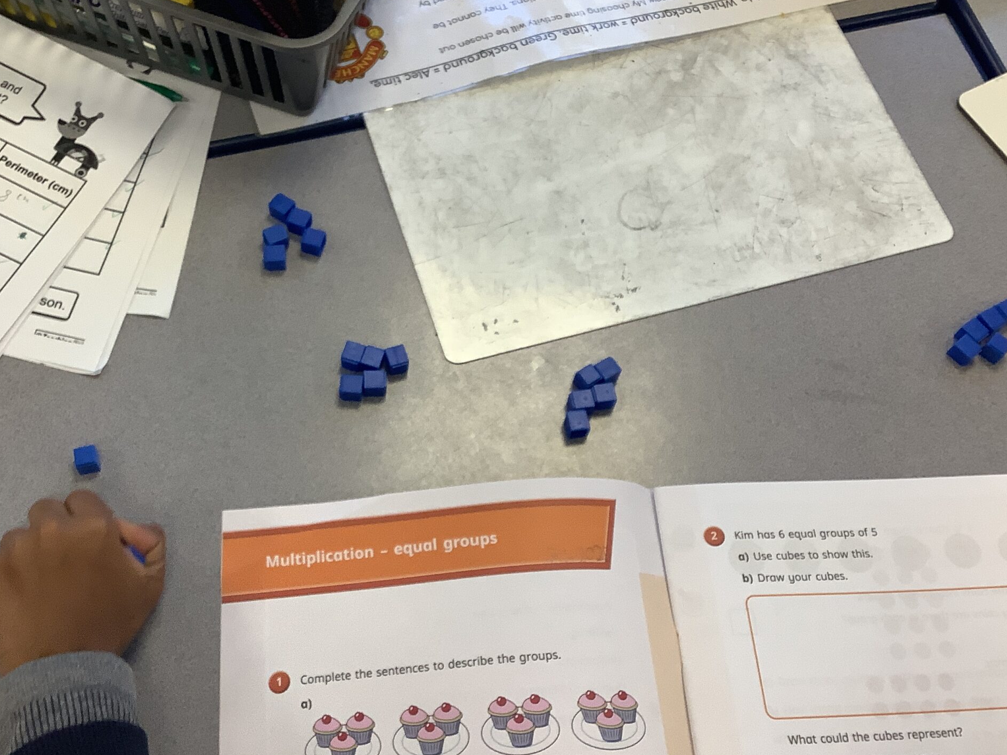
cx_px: 401
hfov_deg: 44.6
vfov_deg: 34.3
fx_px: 1222
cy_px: 361
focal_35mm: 42
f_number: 2.4
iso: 100
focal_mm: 3.3
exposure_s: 1/100
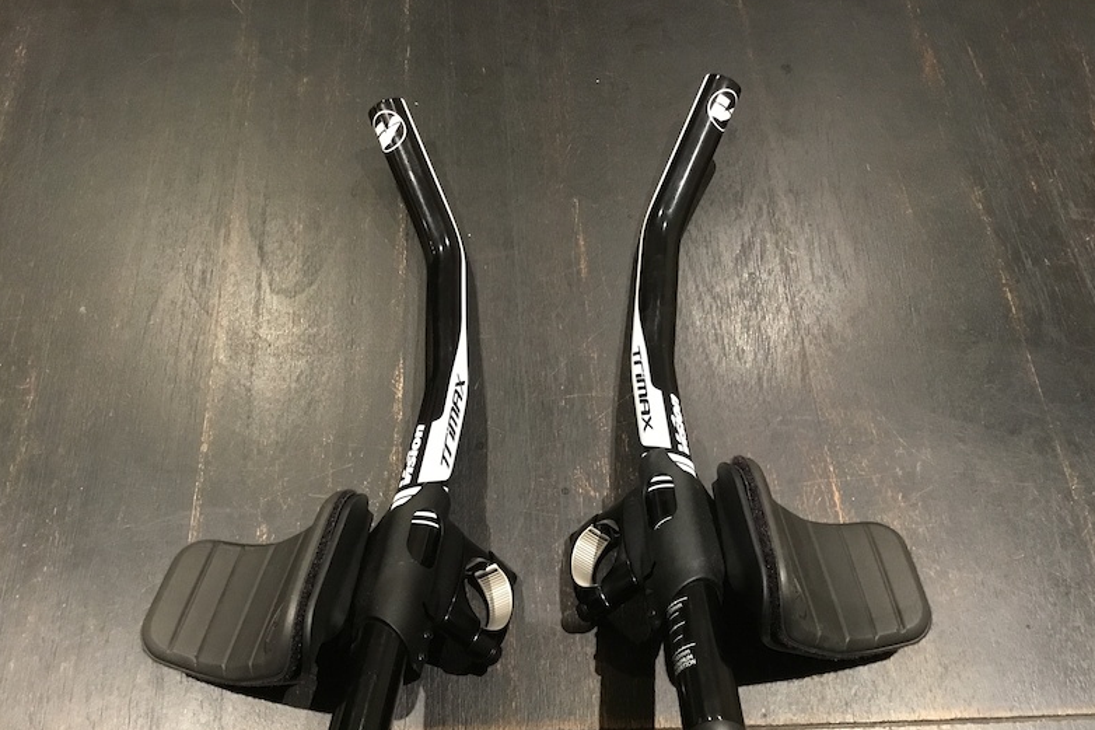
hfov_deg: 57.2
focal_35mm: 33
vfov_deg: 39.9
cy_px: 405
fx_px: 1003
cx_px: 546
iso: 200
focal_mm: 3.3
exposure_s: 1/17
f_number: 2.4
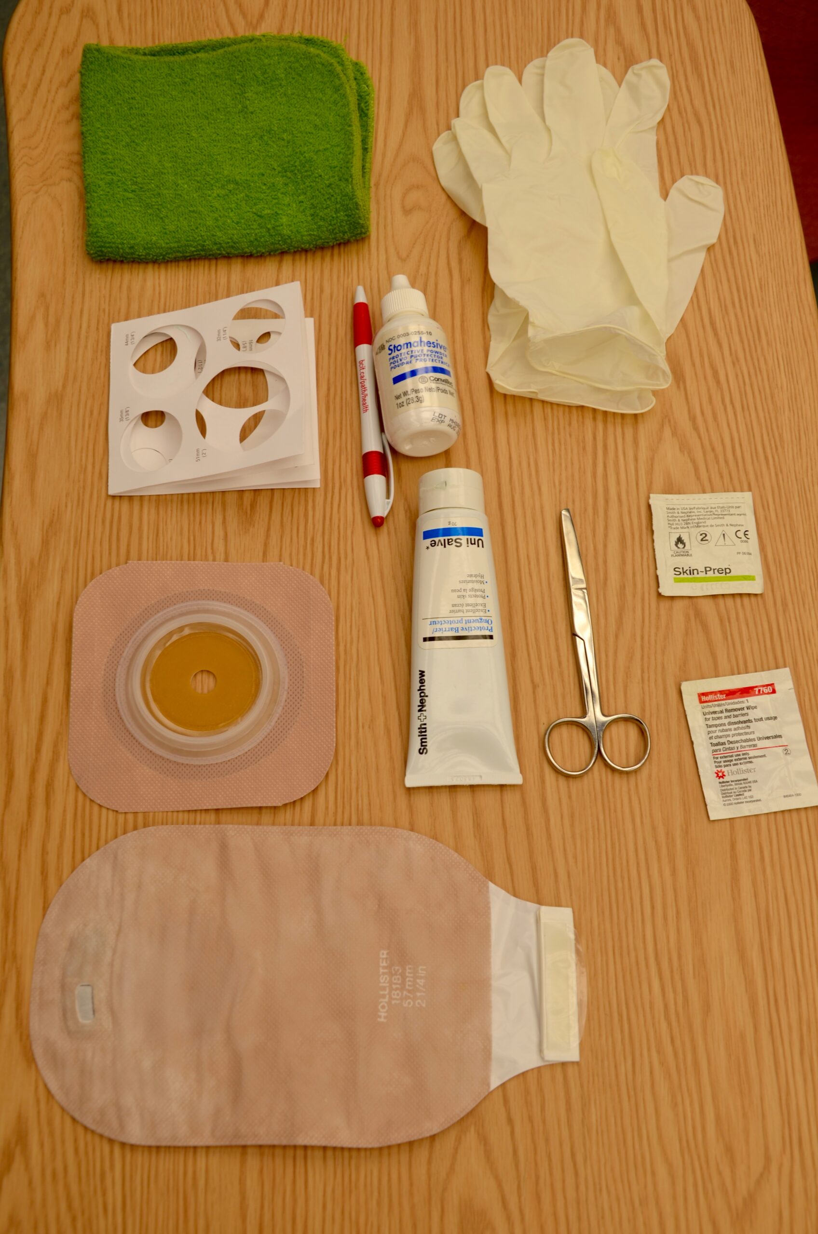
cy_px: 617
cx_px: 409
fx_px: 1540
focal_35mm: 45
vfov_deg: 43.7
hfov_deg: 29.7
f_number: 8
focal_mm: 30
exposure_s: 1/60
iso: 100
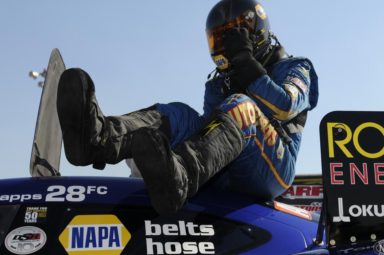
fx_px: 615
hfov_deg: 34.6
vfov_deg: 23.3
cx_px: 222
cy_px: 88
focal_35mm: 58
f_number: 4
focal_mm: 27
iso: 200
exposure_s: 1/2500
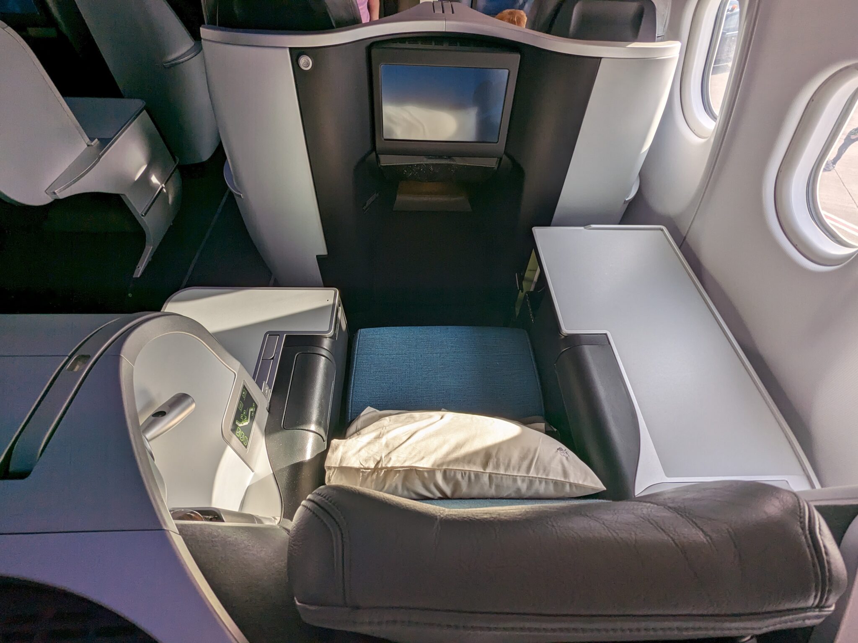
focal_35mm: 16
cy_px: 322
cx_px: 429
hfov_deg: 94.5
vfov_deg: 78.1
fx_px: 397
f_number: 2.2
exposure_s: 1/308
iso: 39
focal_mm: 2.35
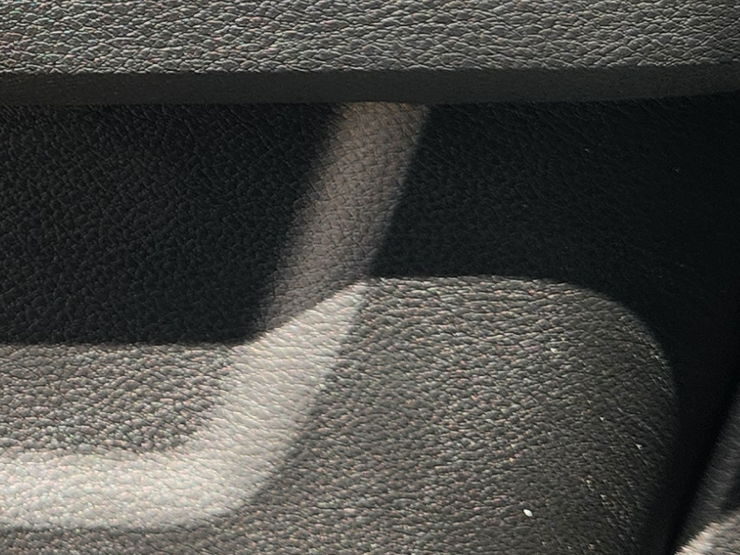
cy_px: -64
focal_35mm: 109
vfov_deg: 13.3
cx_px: -254
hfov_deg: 16.9
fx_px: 2330
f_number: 1.8
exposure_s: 1/196
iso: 20
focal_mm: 5.4
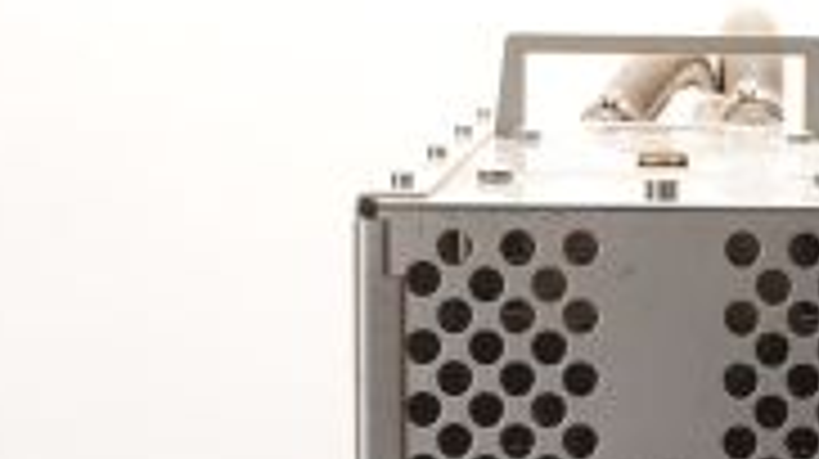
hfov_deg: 12.4
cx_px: 634
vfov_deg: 6.9
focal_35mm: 173
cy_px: 704
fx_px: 3754
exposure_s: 1/160
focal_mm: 50
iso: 320
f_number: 14
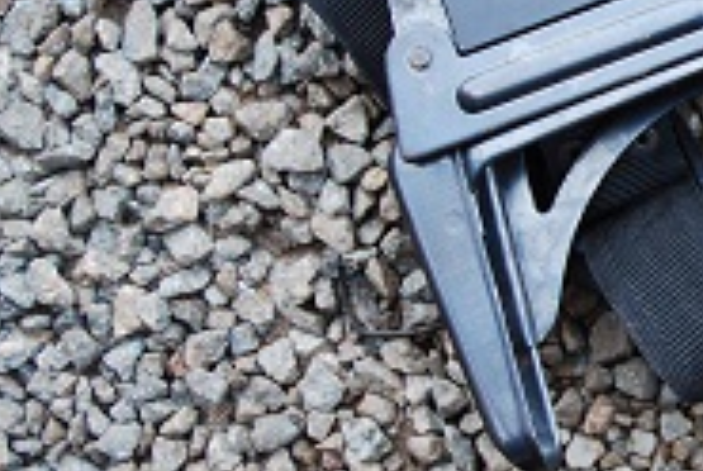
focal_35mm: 107
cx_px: 1003
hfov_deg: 17.4
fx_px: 2093
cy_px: 93
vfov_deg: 12.8
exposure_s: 1/50
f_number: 3.8
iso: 200
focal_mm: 22
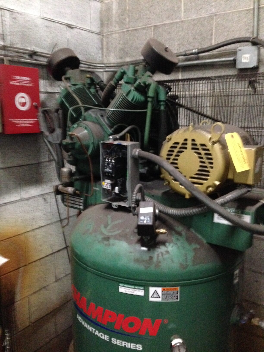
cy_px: 176
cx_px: 132
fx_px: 336
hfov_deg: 42.9
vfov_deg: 55.4
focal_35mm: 33
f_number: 2.4
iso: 800
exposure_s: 1/15
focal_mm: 4.12
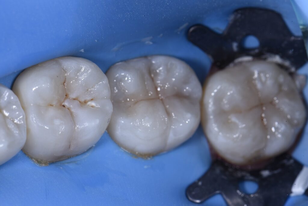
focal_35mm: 105
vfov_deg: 13.1
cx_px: 154
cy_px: 103
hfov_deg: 19.4
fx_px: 899
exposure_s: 1/160
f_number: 32
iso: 200
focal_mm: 105
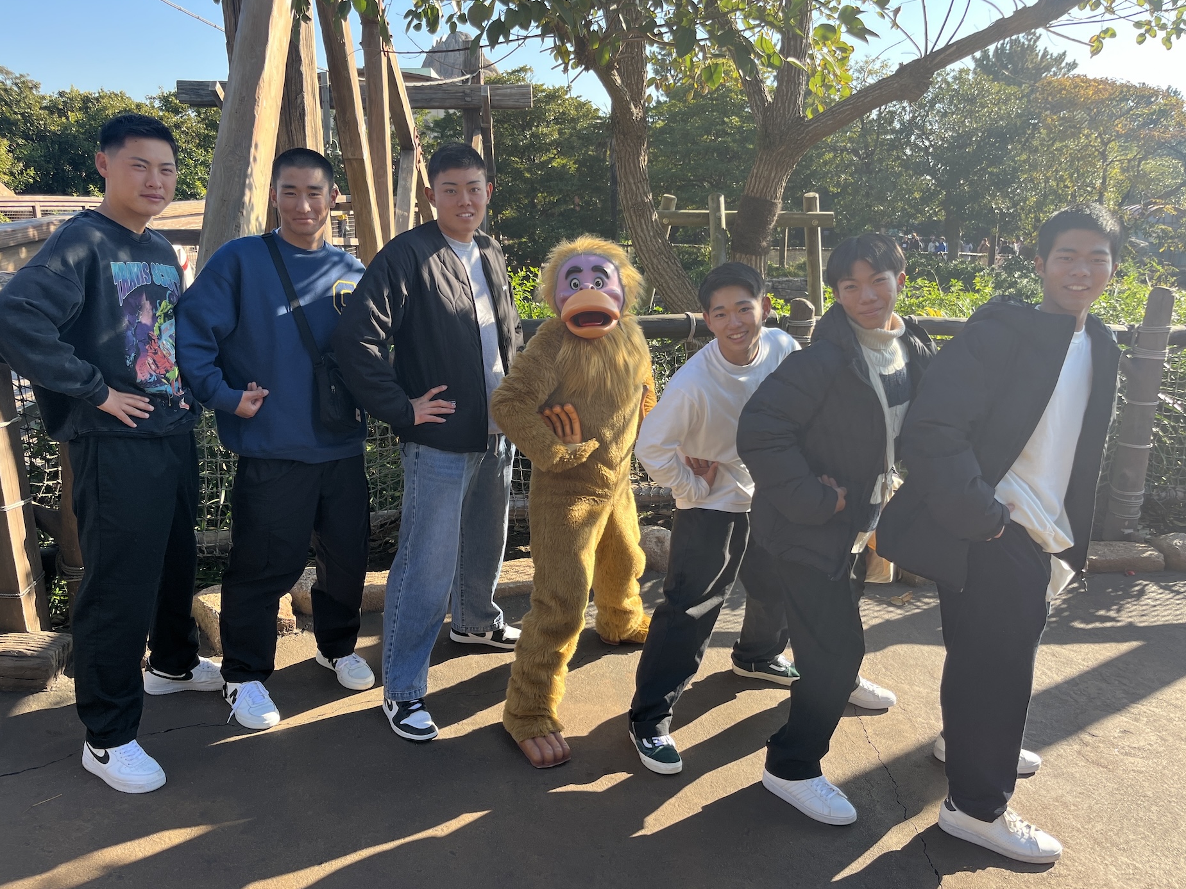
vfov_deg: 51.4
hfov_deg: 65.3
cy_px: 442
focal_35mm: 27
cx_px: 574
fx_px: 925
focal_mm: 5.1
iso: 50
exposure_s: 1/639
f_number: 1.6
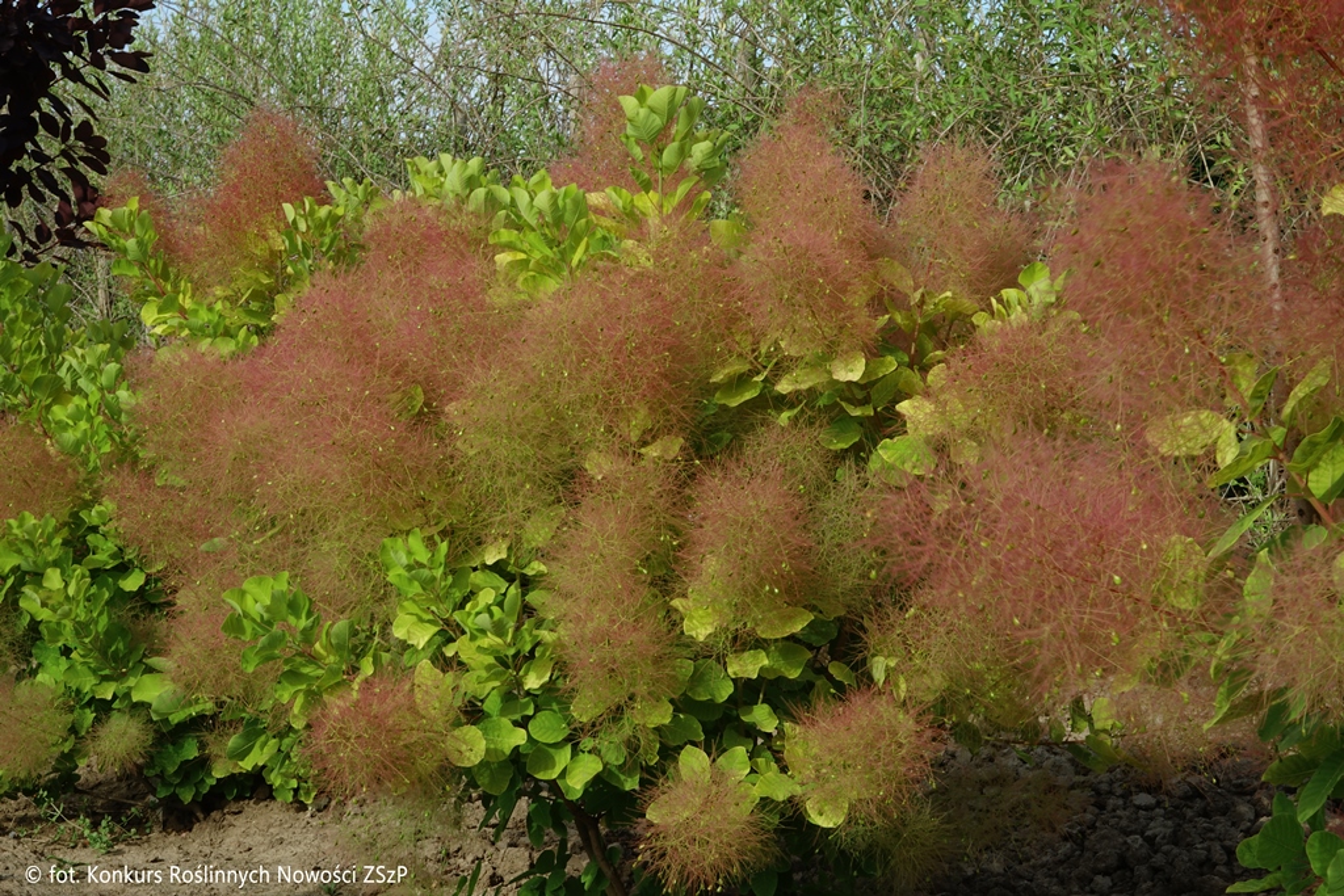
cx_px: 672
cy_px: 448
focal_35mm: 77
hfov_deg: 26.3
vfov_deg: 17.7
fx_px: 2875
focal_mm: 28.07
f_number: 16
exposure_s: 1/25
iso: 64
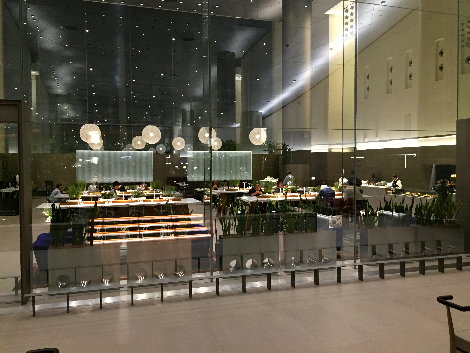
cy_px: 176
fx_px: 394
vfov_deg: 48.2
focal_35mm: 29
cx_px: 235
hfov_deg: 61.7
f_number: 2.2
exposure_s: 1/30
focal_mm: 4.15
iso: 160
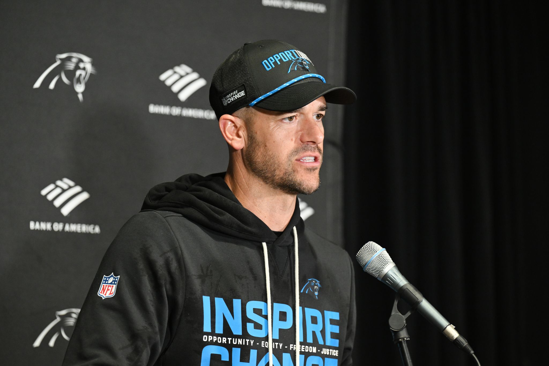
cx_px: 274
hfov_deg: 10.3
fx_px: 3050
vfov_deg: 6.9
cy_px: 183
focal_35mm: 200
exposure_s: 1/400
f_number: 4
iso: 3200
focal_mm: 200
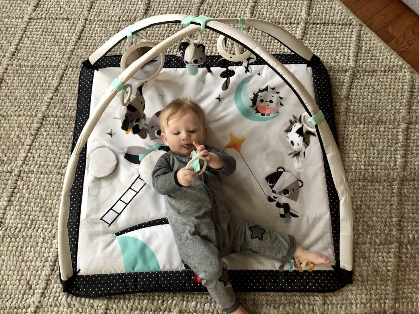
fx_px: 339
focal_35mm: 28
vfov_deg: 49.7
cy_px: 157
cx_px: 210
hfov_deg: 63.4
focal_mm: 3.99
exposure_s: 1/40
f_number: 1.8
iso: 320
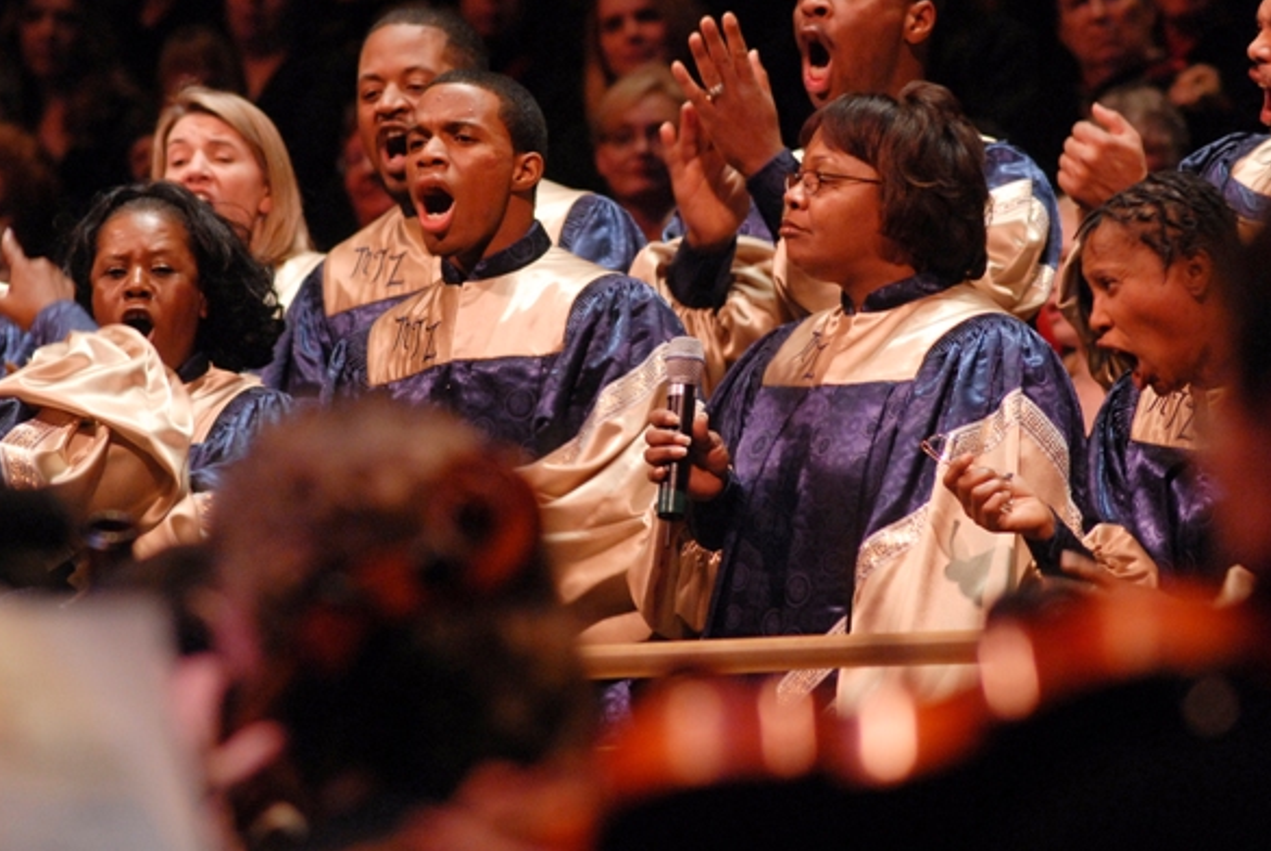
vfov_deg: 3.7
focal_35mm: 369
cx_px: 619
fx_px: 13047
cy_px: 373
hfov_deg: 5.6
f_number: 3.5
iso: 800
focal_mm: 180
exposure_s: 1/125
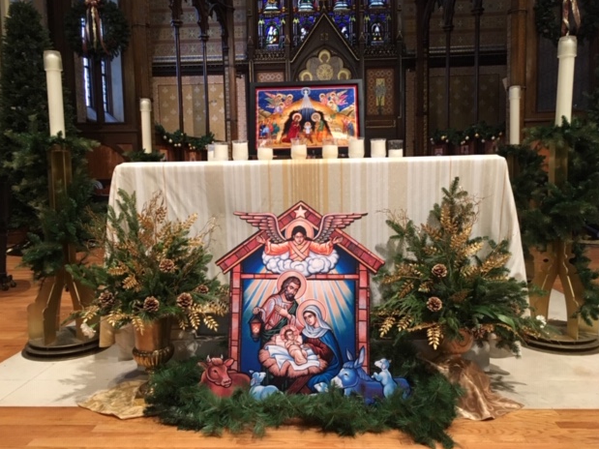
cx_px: 294
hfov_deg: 60.0
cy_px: 221
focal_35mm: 30
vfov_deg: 46.8
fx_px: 519
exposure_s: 1/30
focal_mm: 4.15
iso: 160
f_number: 2.2
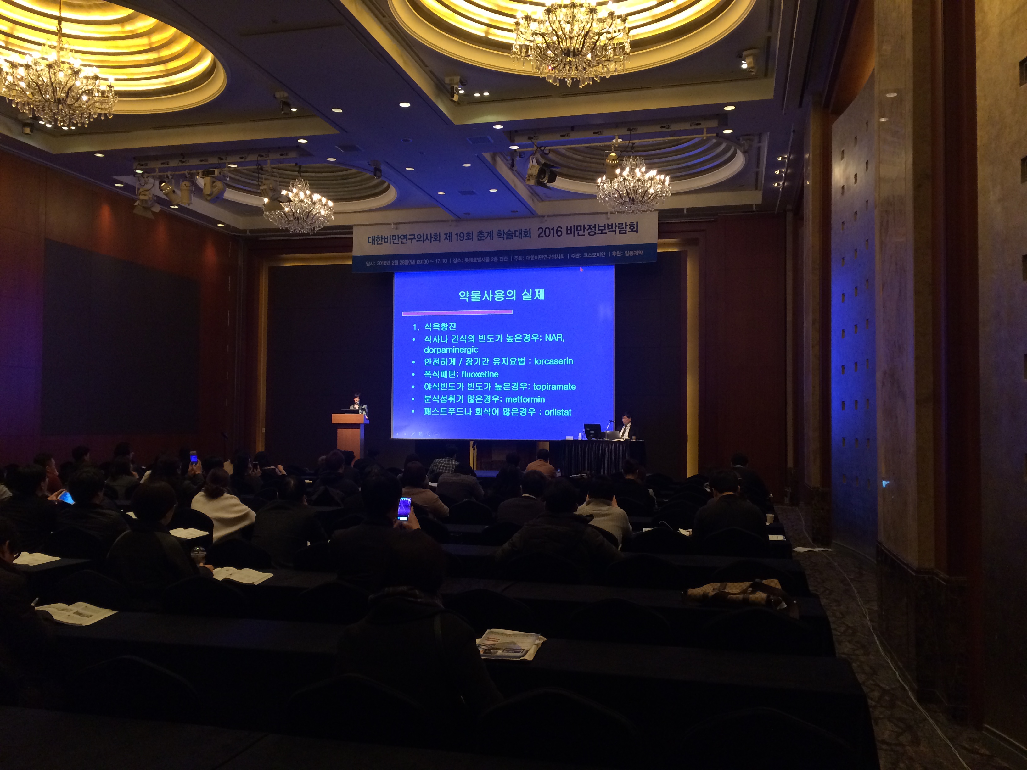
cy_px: 385
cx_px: 514
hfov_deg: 61.7
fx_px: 860
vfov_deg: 48.2
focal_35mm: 29
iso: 200
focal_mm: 4.15
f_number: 2.2
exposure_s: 1/30
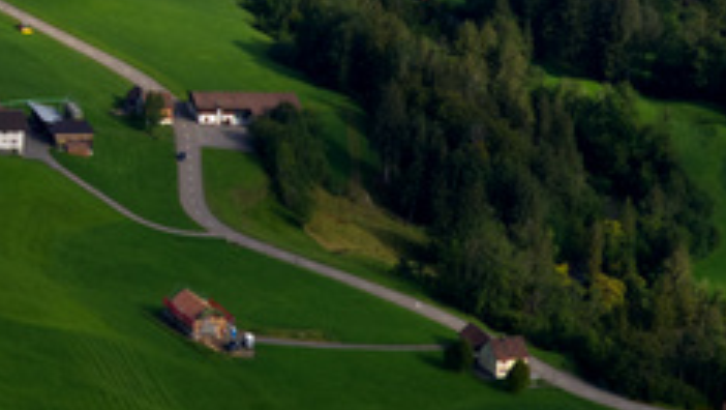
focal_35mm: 362
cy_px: -1214
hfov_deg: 5.5
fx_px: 6974
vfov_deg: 3.2
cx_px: -1765
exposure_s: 1/640
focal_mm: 50
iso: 100
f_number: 8
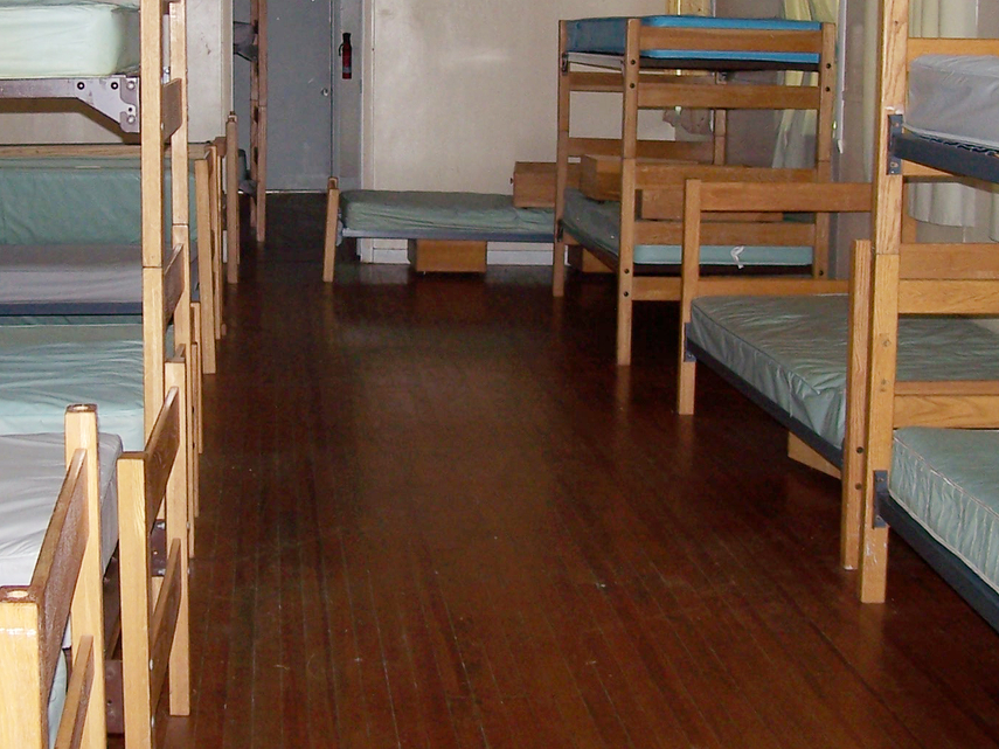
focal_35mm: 64
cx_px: 377
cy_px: 201
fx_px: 1847
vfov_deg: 22.7
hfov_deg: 30.2
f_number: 2.8
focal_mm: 6.3
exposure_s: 1/60
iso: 80
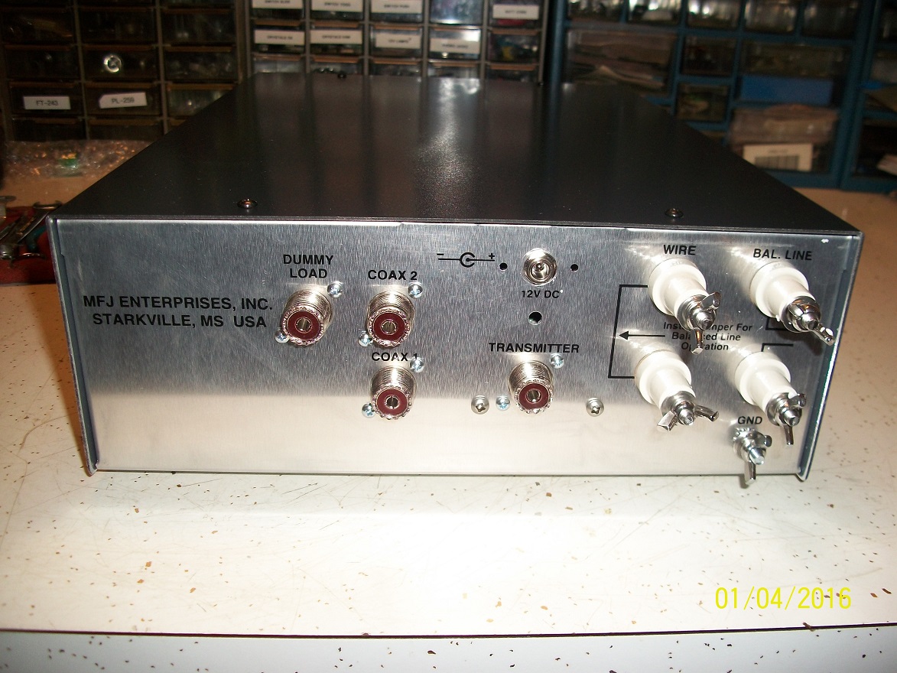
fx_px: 829
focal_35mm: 32
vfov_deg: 44.2
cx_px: 448
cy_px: 336
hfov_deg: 56.8
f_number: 2.9
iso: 80
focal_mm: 5.7
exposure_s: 1/30
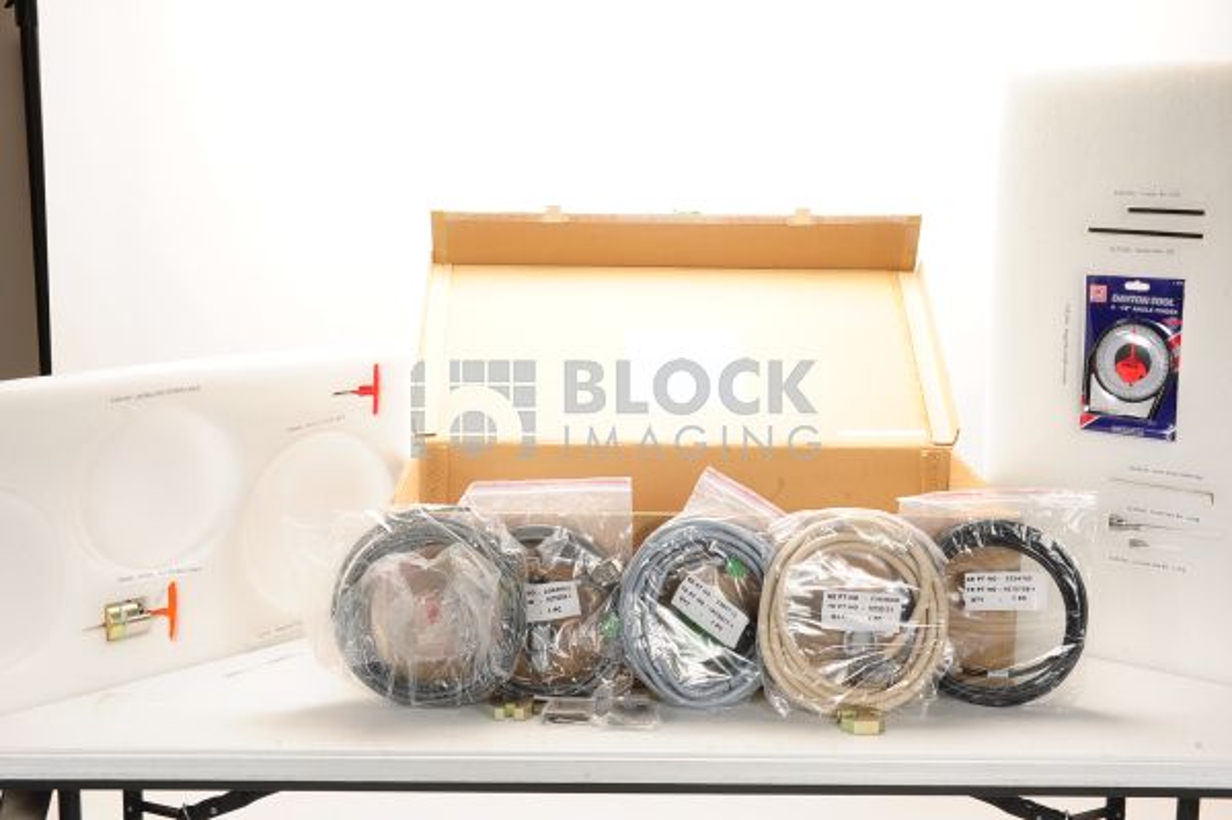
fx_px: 1710
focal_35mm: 50
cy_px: 410
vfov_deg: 26.9
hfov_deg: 39.6
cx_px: 616
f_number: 11
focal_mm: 50
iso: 320
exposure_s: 1/160
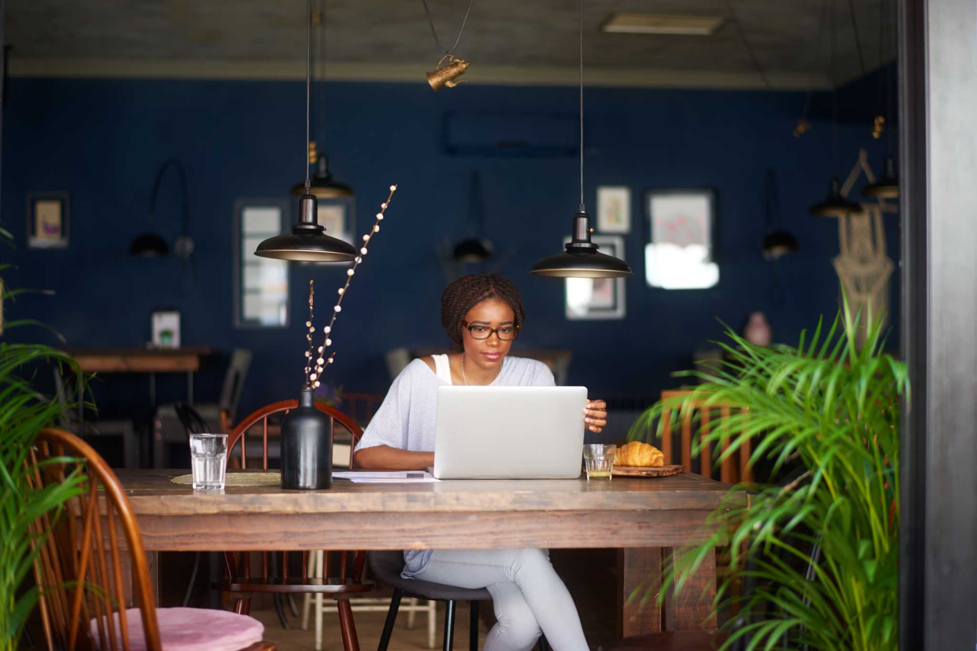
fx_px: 1574
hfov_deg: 34.5
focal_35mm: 58
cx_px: 488
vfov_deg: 23.4
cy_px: 326
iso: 100
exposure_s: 1/250
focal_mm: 58
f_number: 1.4
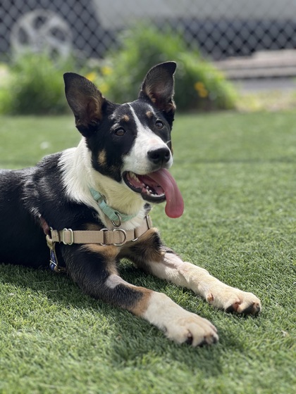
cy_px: 197
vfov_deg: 25.3
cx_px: 148
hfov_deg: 19.1
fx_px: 878
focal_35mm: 77
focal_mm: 9
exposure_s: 1/270
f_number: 2.8
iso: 25
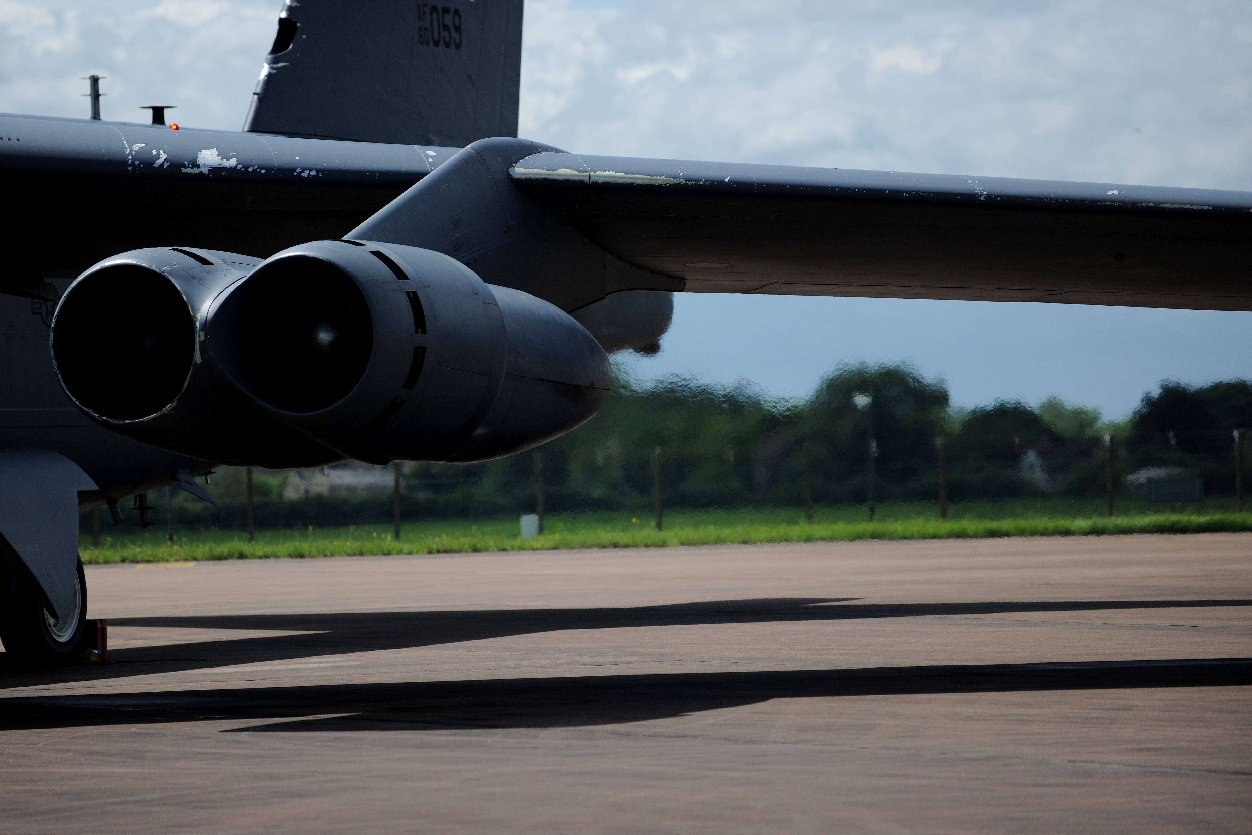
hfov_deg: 10.3
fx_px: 6955
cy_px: 418
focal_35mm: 200
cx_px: 626
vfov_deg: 6.9
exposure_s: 1/3200
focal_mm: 200
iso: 125
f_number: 2.8
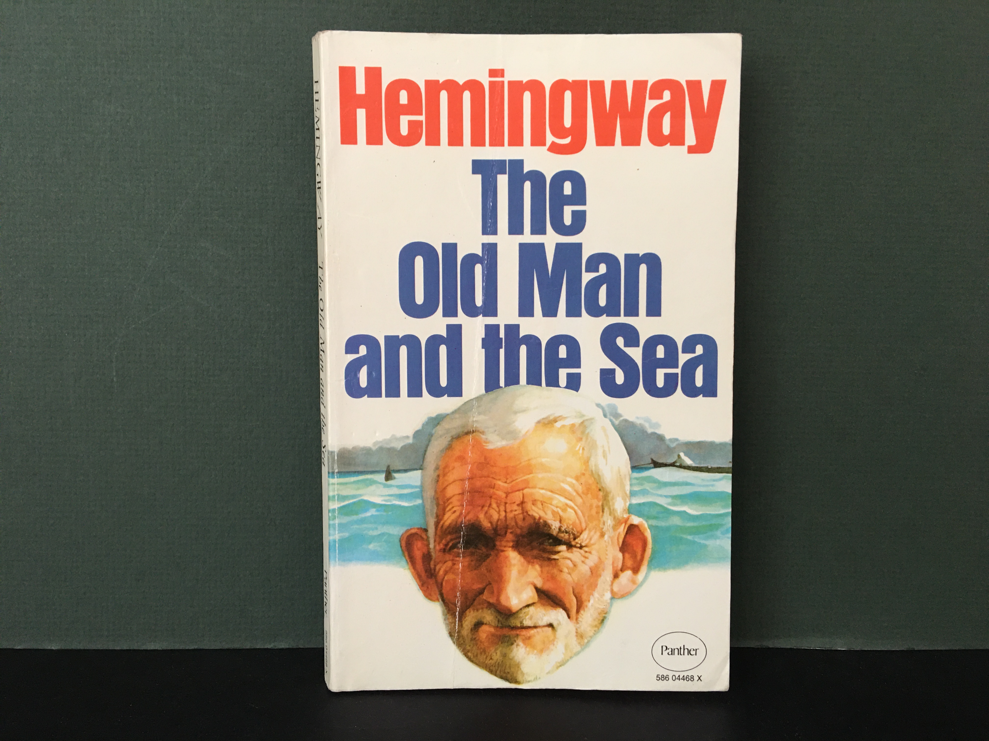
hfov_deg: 61.7
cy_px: 370
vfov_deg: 48.2
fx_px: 829
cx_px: 494
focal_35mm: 29
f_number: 2.2
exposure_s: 1/17
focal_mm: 4.15
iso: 64
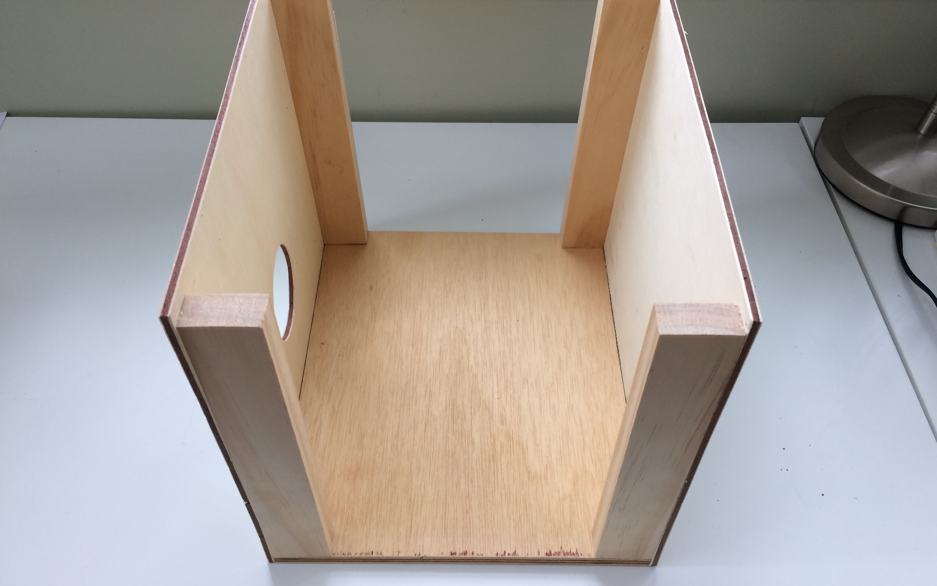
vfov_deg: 40.6
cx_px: 472
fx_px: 792
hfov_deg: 61.2
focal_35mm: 31
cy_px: 293
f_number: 2.2
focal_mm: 4.15
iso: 40
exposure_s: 1/30
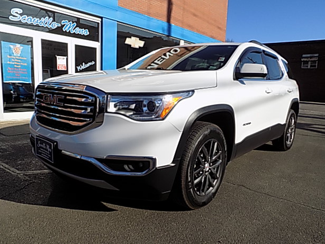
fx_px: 235
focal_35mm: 25
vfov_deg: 54.9
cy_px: 125
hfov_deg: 69.3
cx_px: 169
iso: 80
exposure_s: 1/1000
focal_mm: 4.3
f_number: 3.1
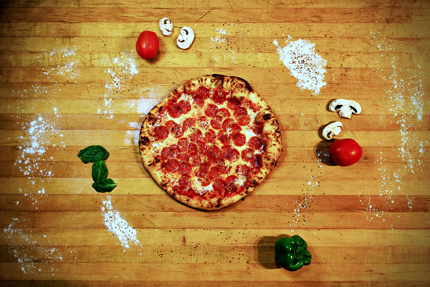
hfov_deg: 51.3
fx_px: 448
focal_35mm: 38
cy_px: 144
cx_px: 215
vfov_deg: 35.5
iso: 125
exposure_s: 1/100
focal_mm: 25
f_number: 4
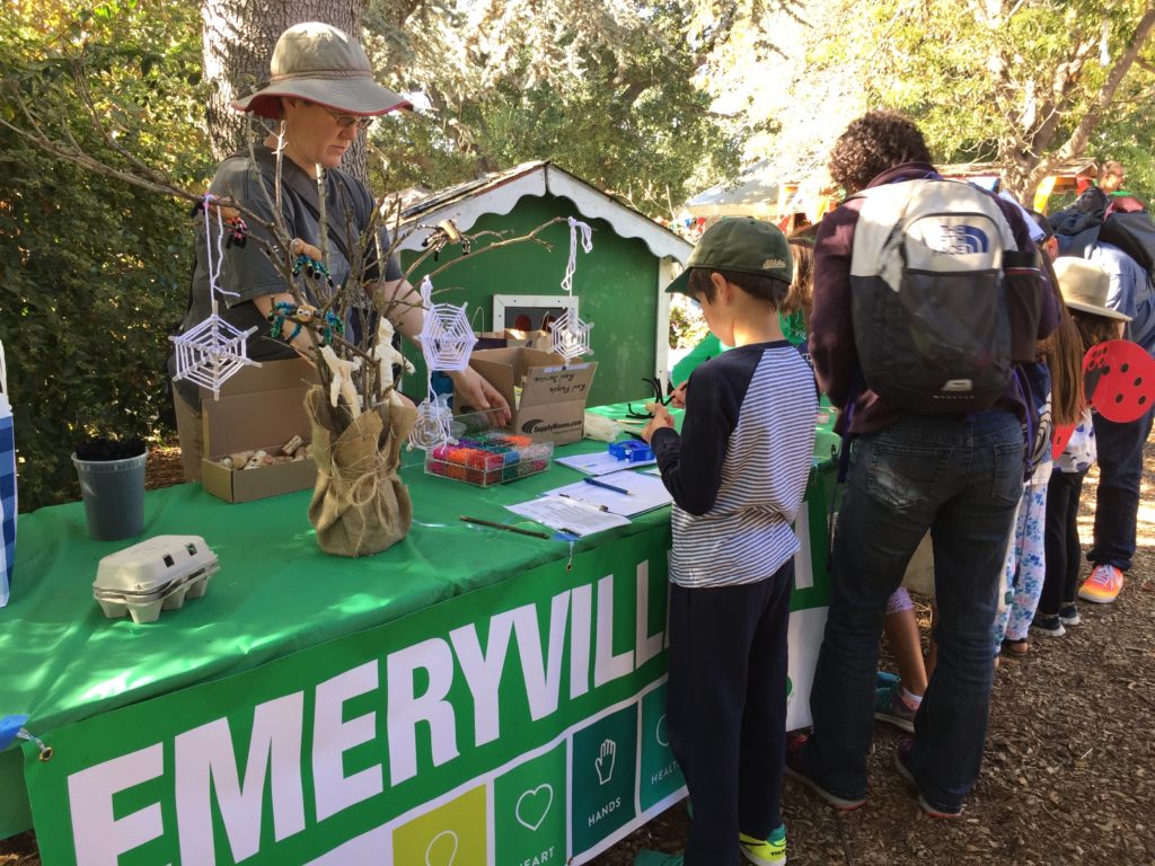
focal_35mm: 29
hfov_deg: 61.7
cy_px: 433
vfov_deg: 48.2
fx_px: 968
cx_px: 578
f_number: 2.2
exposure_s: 1/60
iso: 32
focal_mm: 4.15
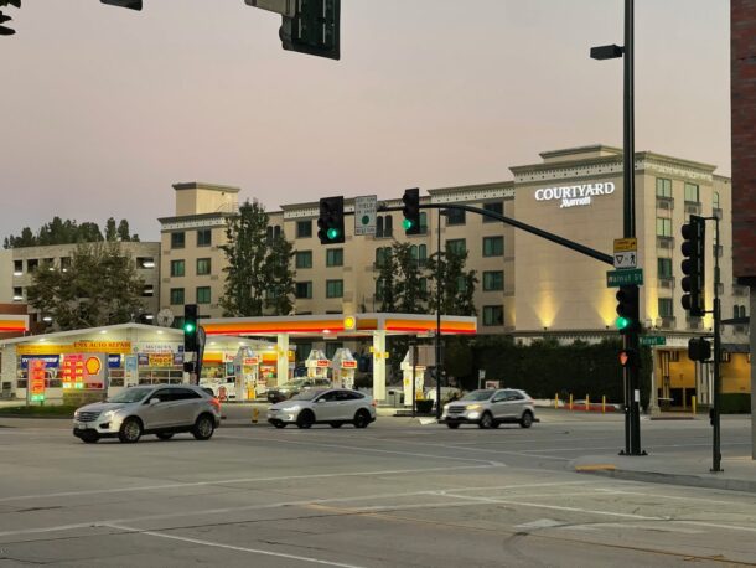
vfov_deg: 22.9
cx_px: 378
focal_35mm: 64
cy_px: 284
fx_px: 1398
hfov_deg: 30.3
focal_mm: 7.5
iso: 250
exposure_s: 1/60
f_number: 2.2
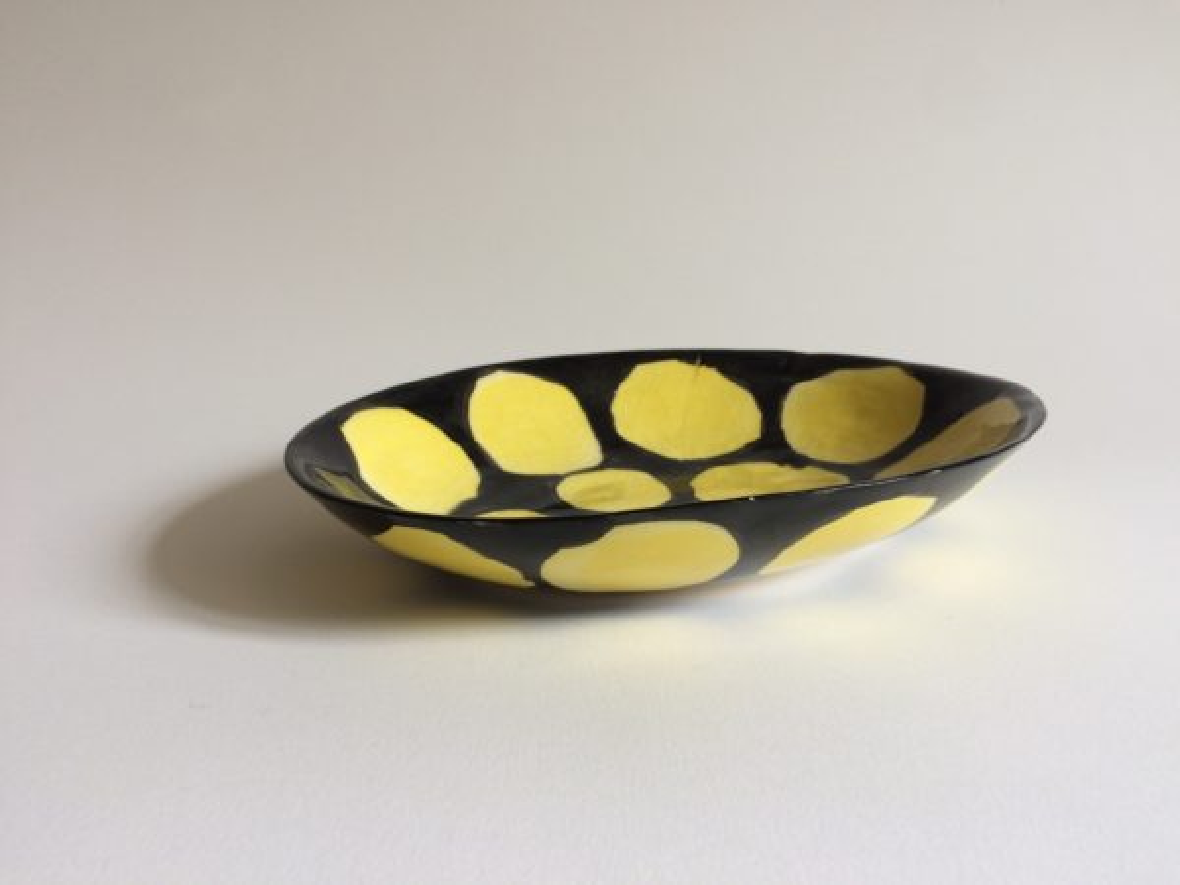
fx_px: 989
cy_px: 442
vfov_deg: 48.2
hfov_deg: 61.7
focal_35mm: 29
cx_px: 590
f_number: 2.2
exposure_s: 1/50
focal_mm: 4.15
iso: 50
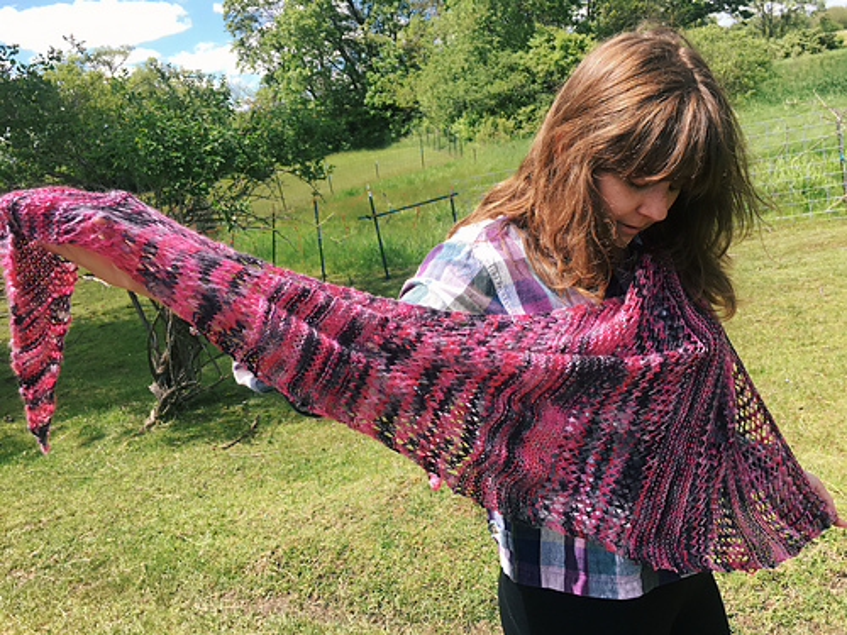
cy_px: 318
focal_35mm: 29
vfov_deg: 48.2
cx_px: 424
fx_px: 710
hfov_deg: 61.7
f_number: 2.2
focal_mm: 4.15
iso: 25
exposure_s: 1/578
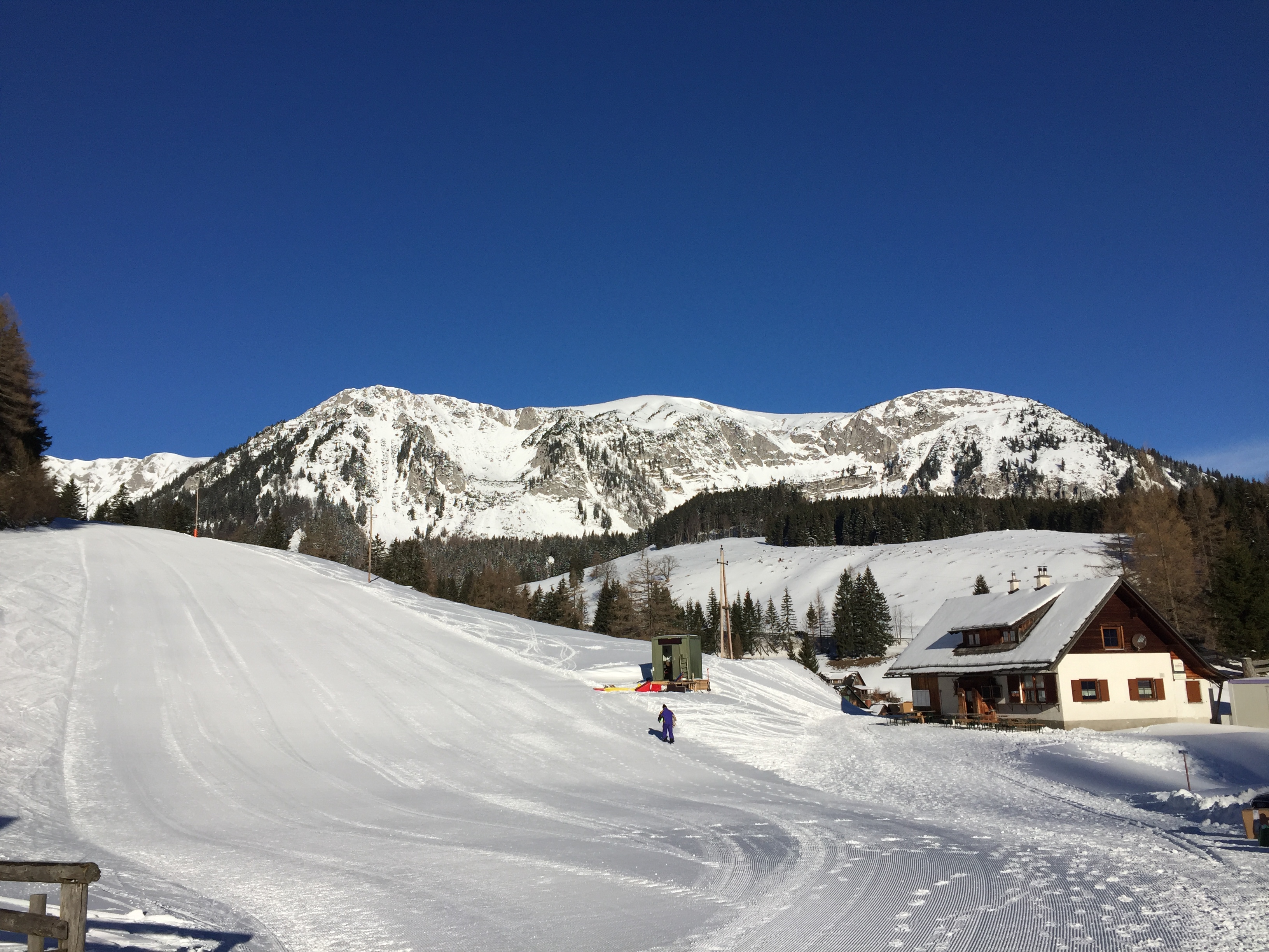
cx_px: 634
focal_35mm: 29
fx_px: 1063
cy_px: 476
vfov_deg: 48.2
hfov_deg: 61.7
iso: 32
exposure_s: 1/4405
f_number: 2.2
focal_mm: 4.15
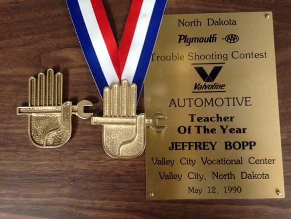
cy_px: 110
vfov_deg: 42.9
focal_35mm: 33
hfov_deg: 55.4
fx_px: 277
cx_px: 146
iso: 250
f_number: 2.4
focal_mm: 4.12
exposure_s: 1/20
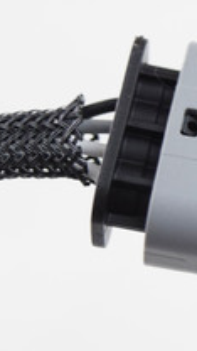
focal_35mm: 193
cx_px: 278
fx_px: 1792
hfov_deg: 6.2
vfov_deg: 11.2
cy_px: 149
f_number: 4.8
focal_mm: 40
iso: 1100
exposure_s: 1/60
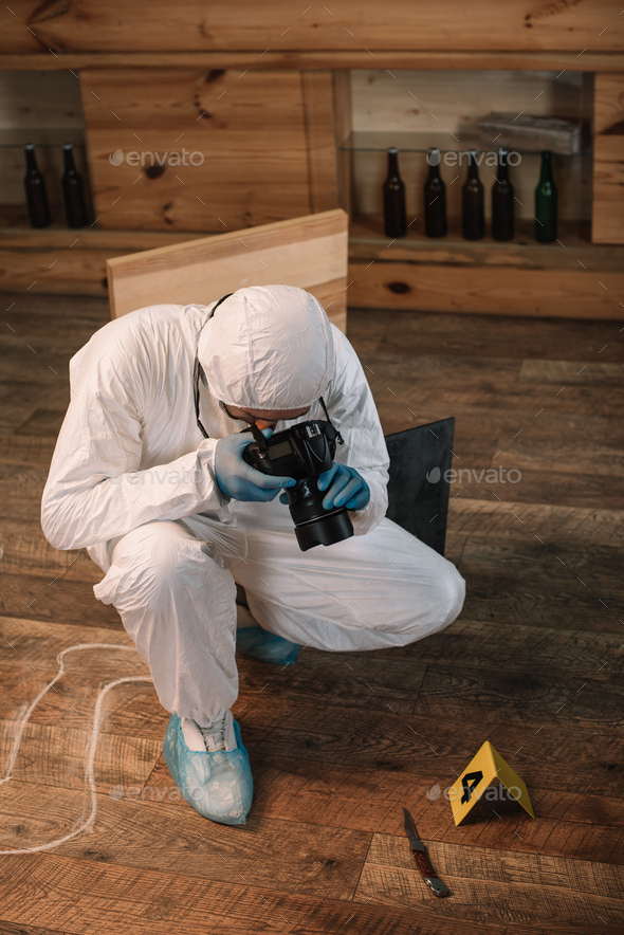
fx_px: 1299
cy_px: 468
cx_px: 312
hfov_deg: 27.0
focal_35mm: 50
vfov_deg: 39.6
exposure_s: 1/200
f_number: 4
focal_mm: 50
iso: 250
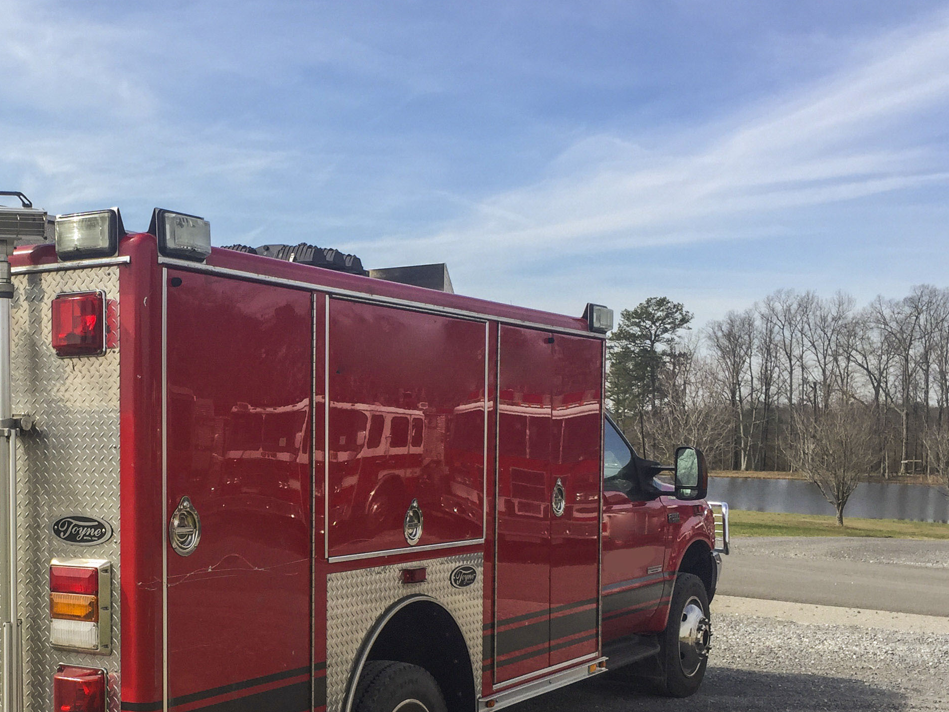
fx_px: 1371
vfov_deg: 28.7
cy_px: 522
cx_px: 203
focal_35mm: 50
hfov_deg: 37.0
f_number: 2.2
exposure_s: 1/1250
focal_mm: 4.15
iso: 32
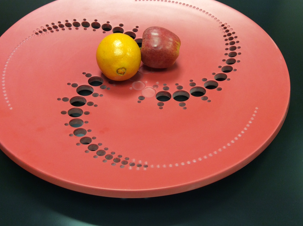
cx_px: 140
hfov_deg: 49.0
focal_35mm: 38
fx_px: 332
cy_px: 104
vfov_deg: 37.6
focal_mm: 3.3
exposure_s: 1/24
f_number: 2.4
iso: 64
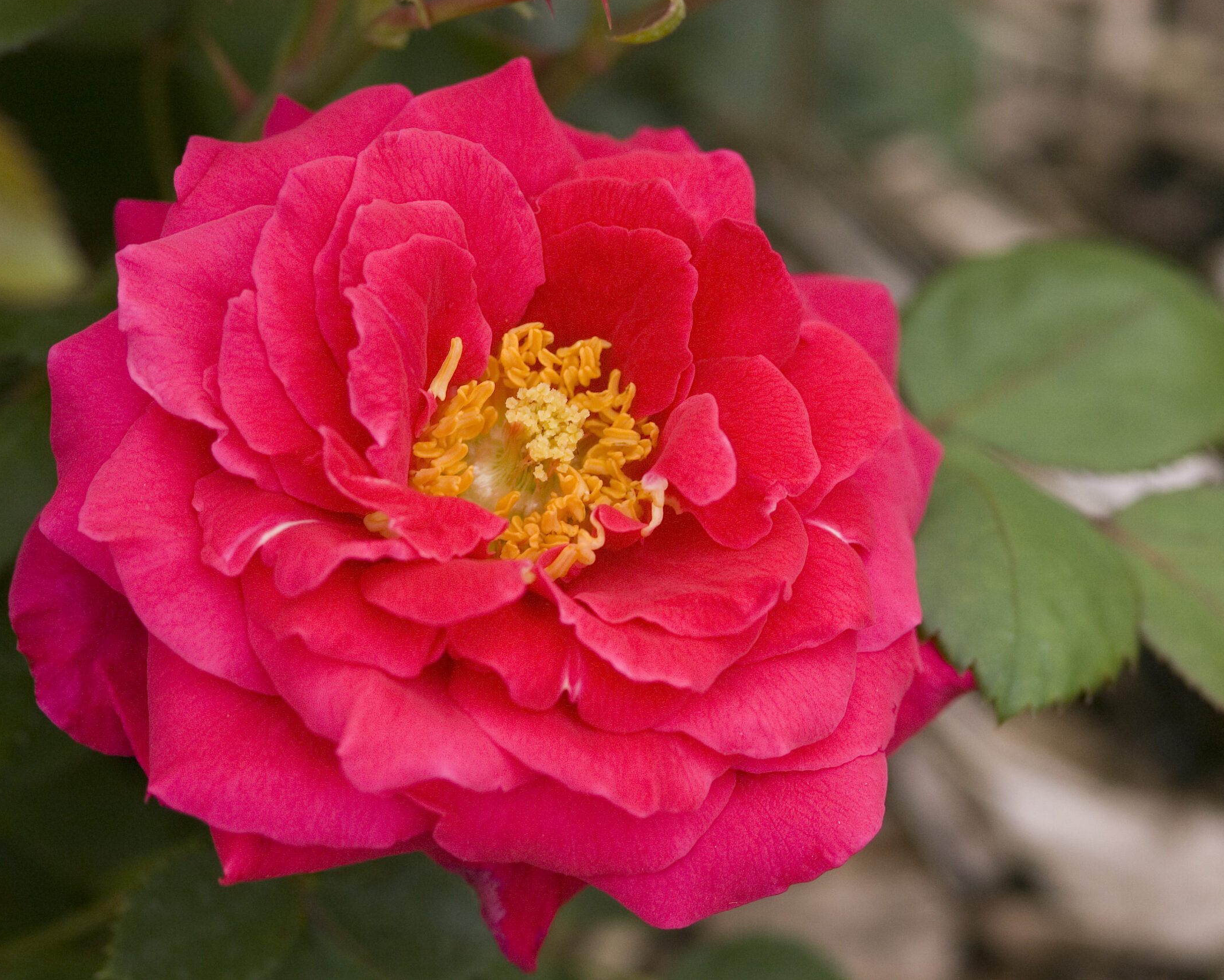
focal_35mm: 179
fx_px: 6469
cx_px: 673
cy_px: 488
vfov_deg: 8.7
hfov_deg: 10.8
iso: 400
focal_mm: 105
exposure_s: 1/400
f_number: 6.3
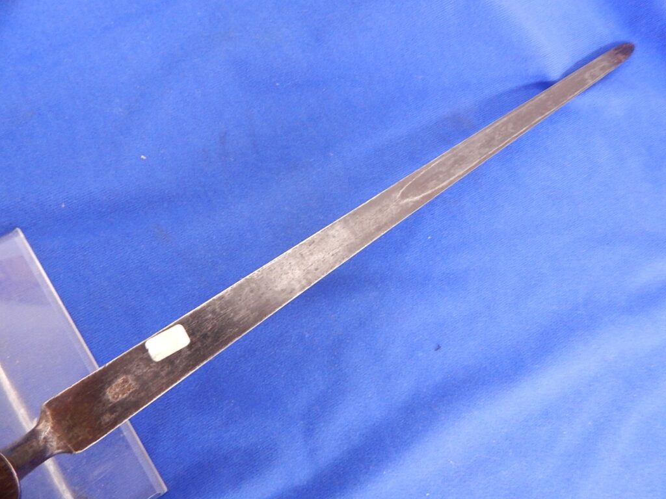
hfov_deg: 76.4
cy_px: 250
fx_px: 423
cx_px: 333
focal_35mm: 22
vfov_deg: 61.1
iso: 450
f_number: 3
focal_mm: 4
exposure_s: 1/8
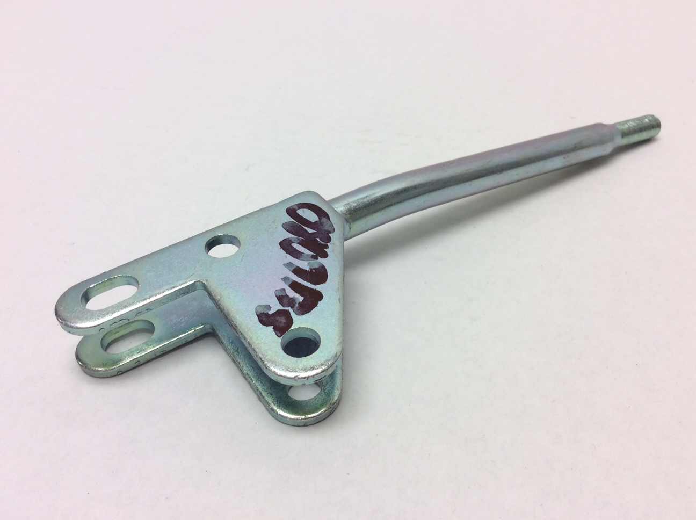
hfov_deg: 56.9
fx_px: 642
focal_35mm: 32
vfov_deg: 44.1
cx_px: 348
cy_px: 260
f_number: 2.4
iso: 32
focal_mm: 3.3
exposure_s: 1/60
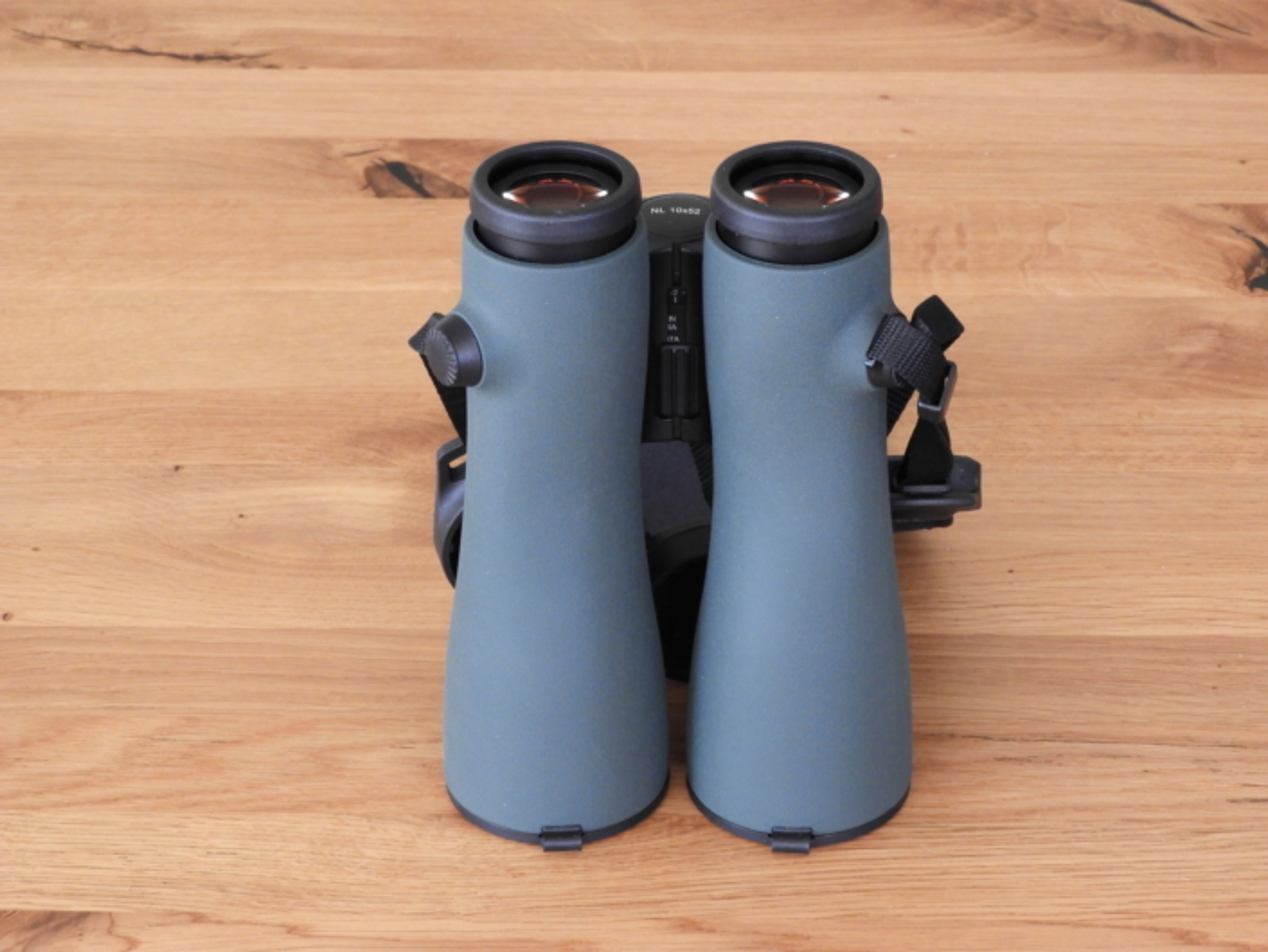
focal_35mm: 115
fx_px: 4213
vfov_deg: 12.9
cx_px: 634
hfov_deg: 17.1
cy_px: 476
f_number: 5
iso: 400
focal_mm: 20.6
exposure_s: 1/60
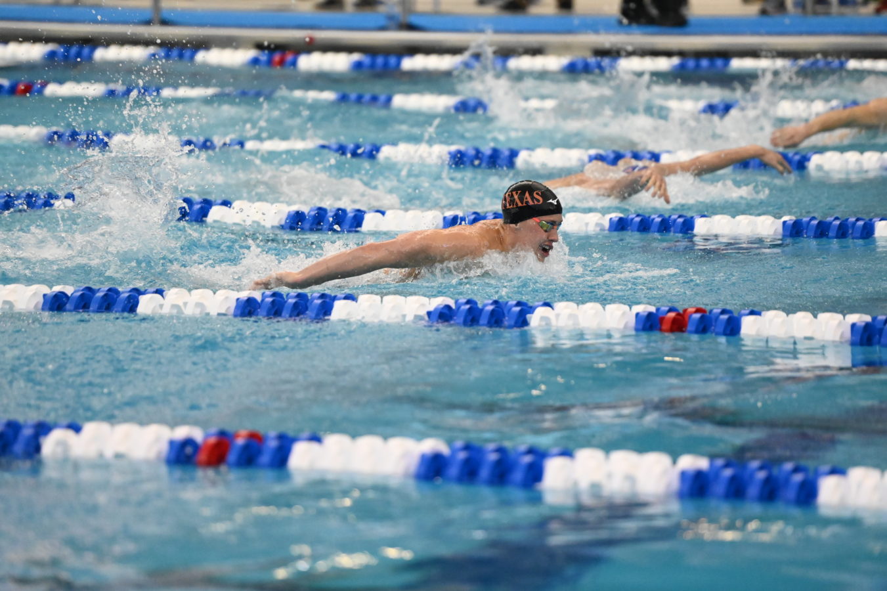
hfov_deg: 10.3
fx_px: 4926
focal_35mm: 200
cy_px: 296
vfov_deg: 6.9
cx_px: 444
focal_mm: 200
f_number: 2.8
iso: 10000
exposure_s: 1/1250
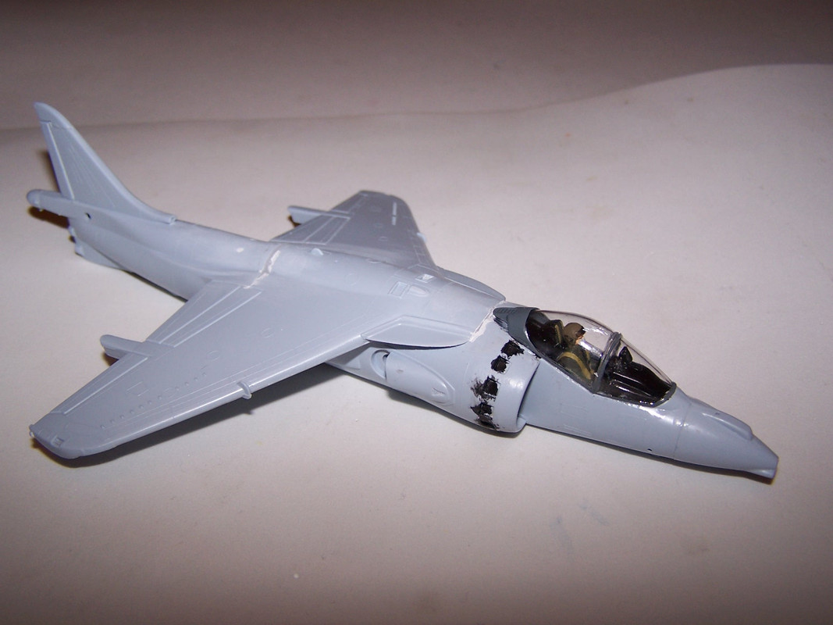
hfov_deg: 49.0
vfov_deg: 37.7
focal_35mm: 38
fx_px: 914
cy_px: 312
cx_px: 416
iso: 80
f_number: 2.8
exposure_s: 1/60
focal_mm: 6.3
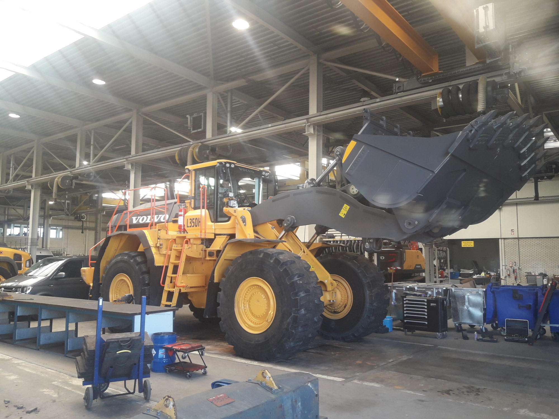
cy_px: 210
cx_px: 280
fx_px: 452
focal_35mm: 28
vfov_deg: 49.7
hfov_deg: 63.4
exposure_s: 1/50
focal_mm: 3.7
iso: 64
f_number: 1.9
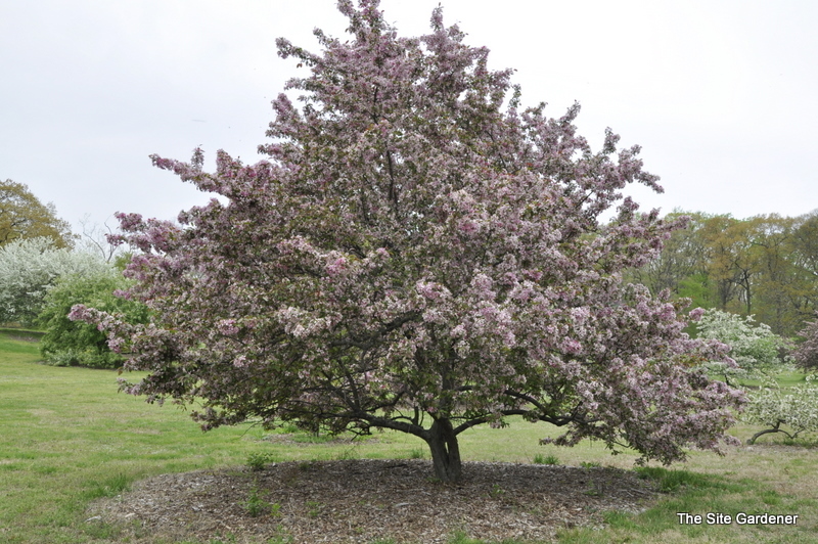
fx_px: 817
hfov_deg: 53.2
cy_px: 272
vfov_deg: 36.8
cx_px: 409
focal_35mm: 36
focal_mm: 24
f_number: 11
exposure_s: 1/125
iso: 200
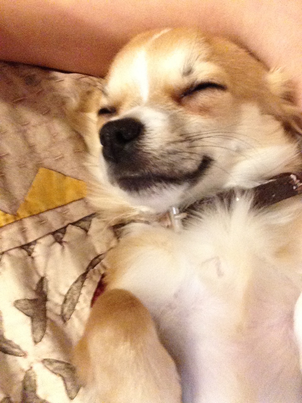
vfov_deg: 52.6
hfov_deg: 40.7
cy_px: 202
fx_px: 407
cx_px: 151
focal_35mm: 35
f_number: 2.4
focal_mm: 2.18
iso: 320
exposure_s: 1/15
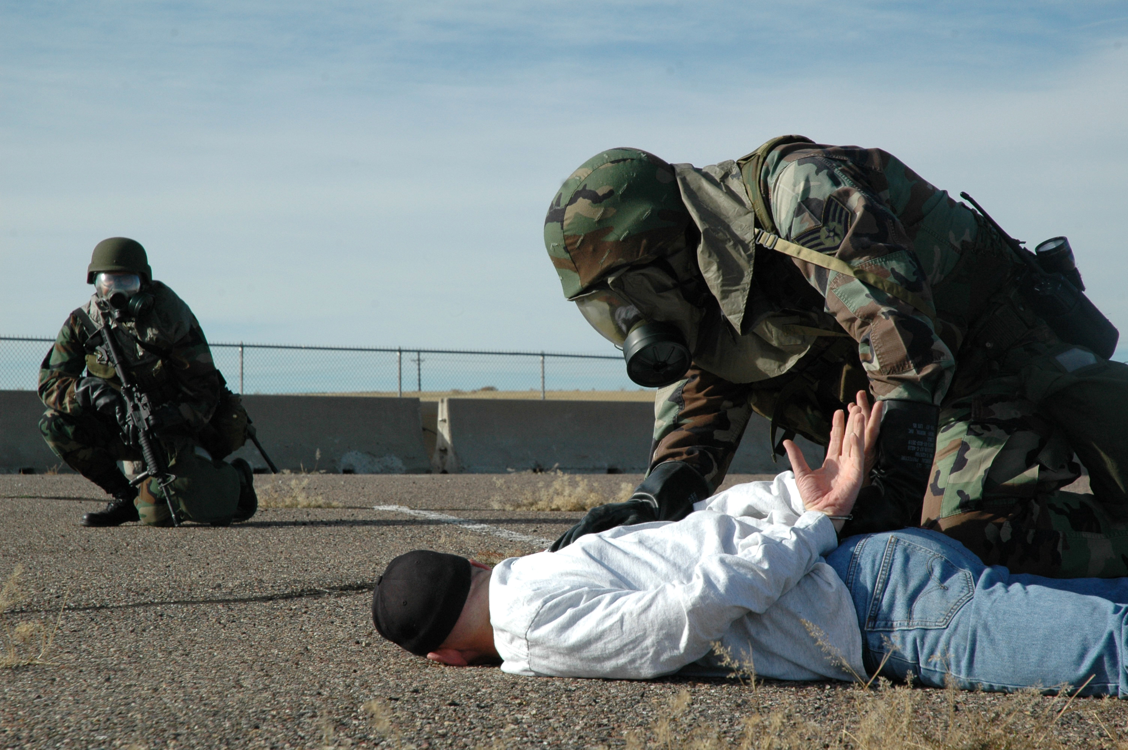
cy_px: 375
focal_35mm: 105
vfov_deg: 13.0
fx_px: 3287
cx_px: 564
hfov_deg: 19.5
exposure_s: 1/500
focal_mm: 70
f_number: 11
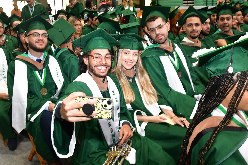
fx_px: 248
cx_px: 124
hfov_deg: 53.2
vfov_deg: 36.8
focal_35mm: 36
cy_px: 82
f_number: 8
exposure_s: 1/60
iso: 3600
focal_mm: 24
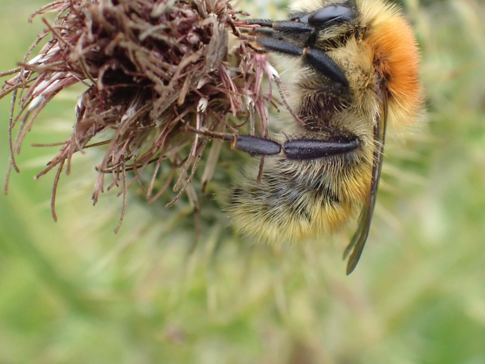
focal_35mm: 134
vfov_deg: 11.1
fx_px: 1878
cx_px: 297
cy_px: 123
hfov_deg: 14.7
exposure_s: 1/400
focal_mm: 18
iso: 800
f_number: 4.9
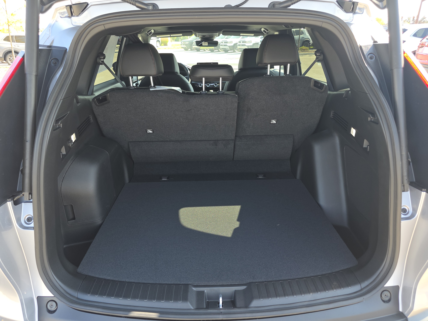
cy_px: 160
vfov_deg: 58.9
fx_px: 284
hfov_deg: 73.9
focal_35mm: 23
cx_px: 214
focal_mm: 6.3
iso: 40
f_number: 1.7
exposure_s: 1/180
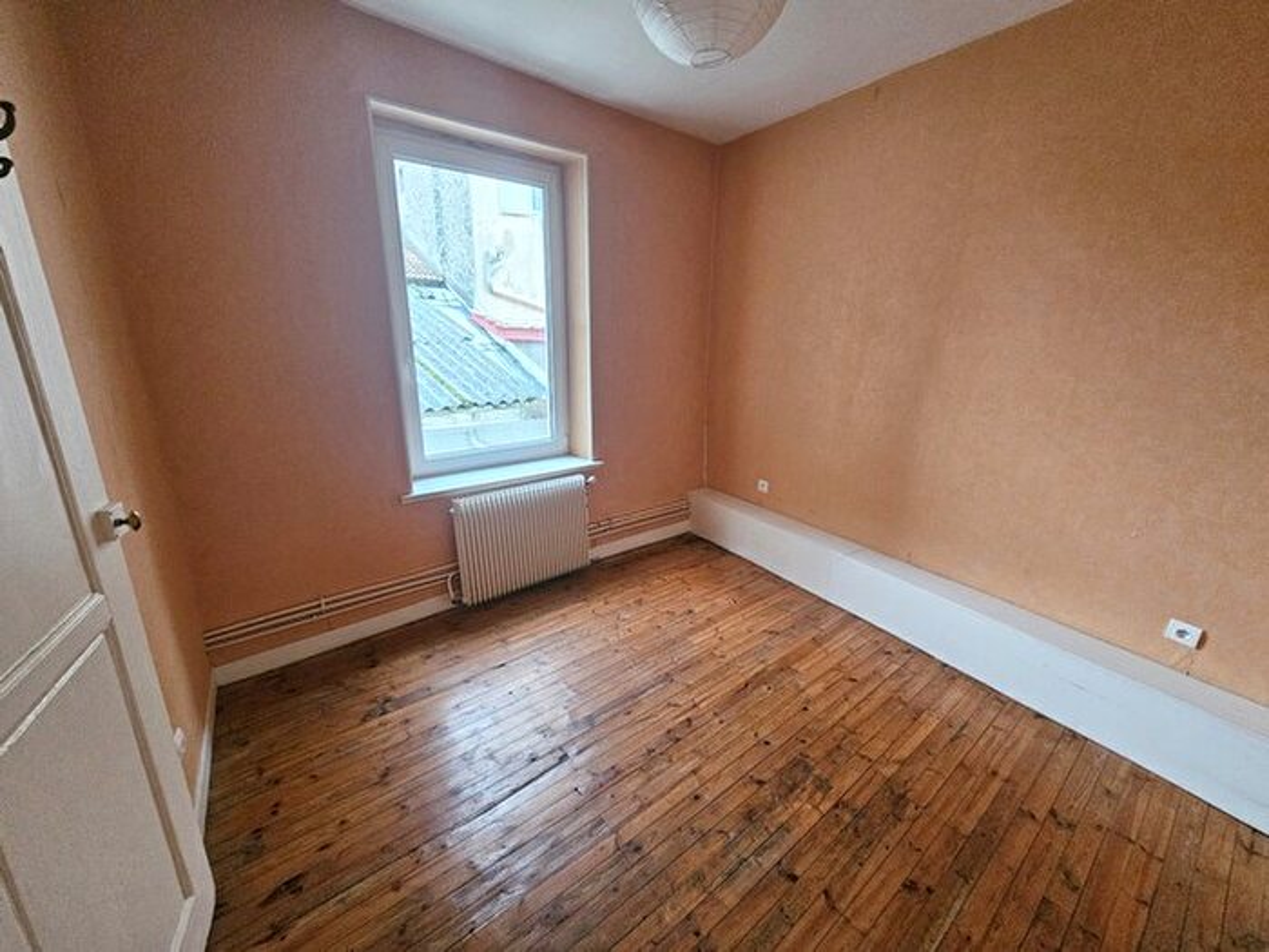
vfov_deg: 89.9
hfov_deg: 106.2
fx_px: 477
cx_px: 634
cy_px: 476
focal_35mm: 13
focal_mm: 2.2
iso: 640
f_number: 2.2
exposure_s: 1/33
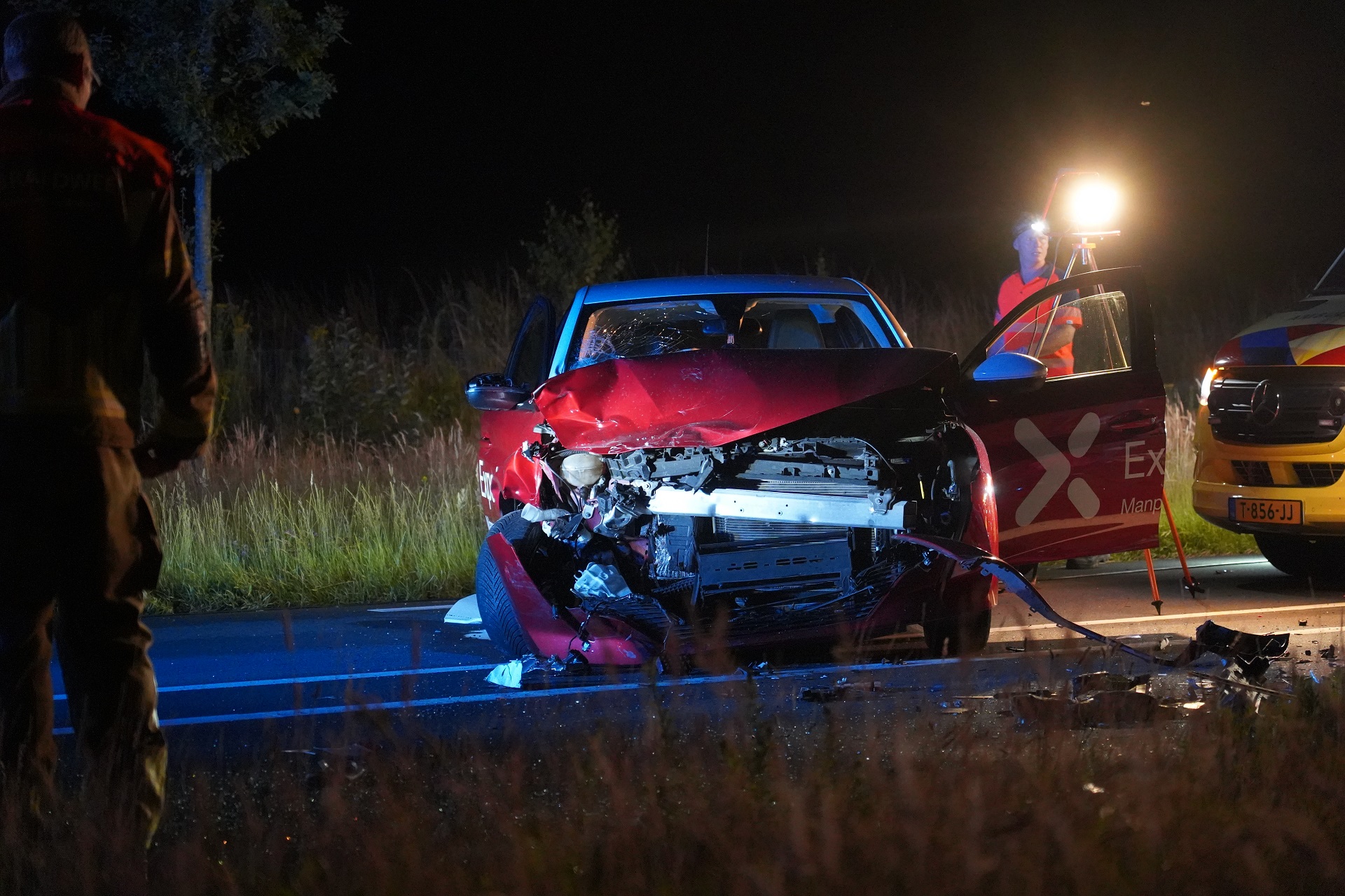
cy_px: 448
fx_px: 3586
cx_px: 672
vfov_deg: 14.3
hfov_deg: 21.2
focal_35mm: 96
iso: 12800
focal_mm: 96
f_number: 4
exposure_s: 1/160
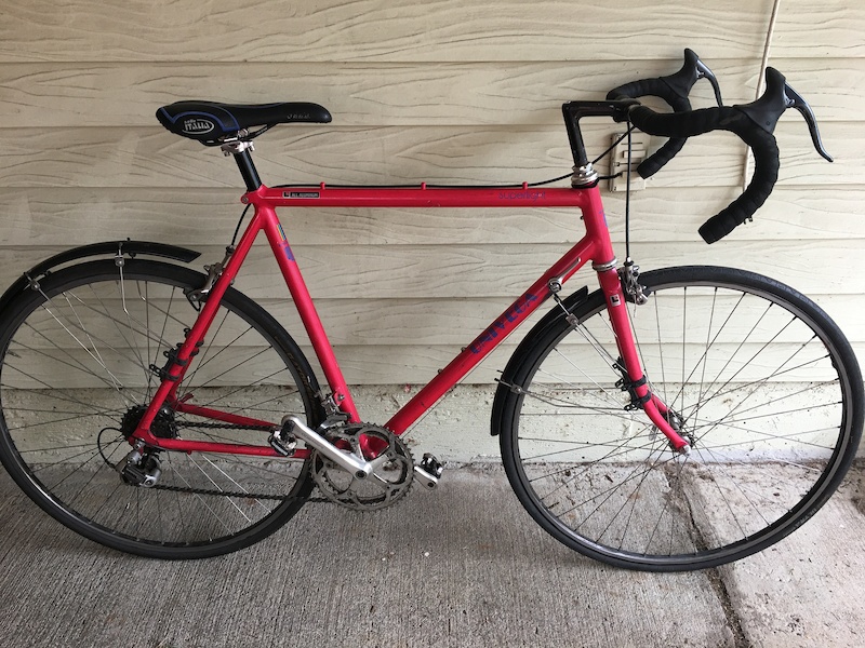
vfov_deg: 48.2
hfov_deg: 61.7
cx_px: 432
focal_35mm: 29
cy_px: 324
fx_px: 725
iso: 25
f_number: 2.2
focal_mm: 4.15
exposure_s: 1/40
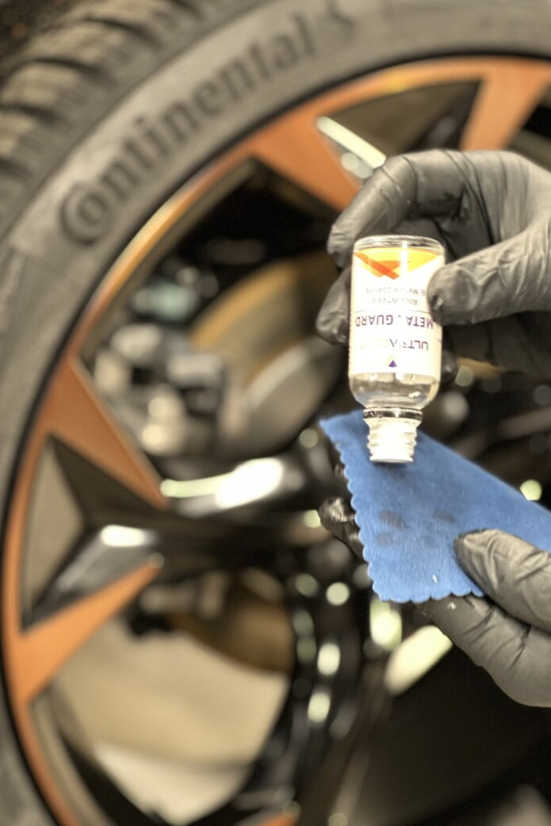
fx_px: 1859
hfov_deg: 16.9
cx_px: 282
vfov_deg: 25.1
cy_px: 412
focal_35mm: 81
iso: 400
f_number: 2.8
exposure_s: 1/14
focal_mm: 9
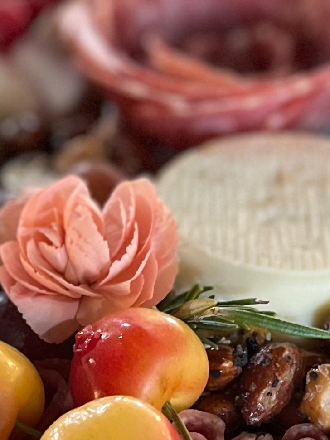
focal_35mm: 108
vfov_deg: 18.0
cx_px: 103
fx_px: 1373
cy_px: 372
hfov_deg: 13.7
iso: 640
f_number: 1.6
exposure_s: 1/40
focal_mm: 5.1
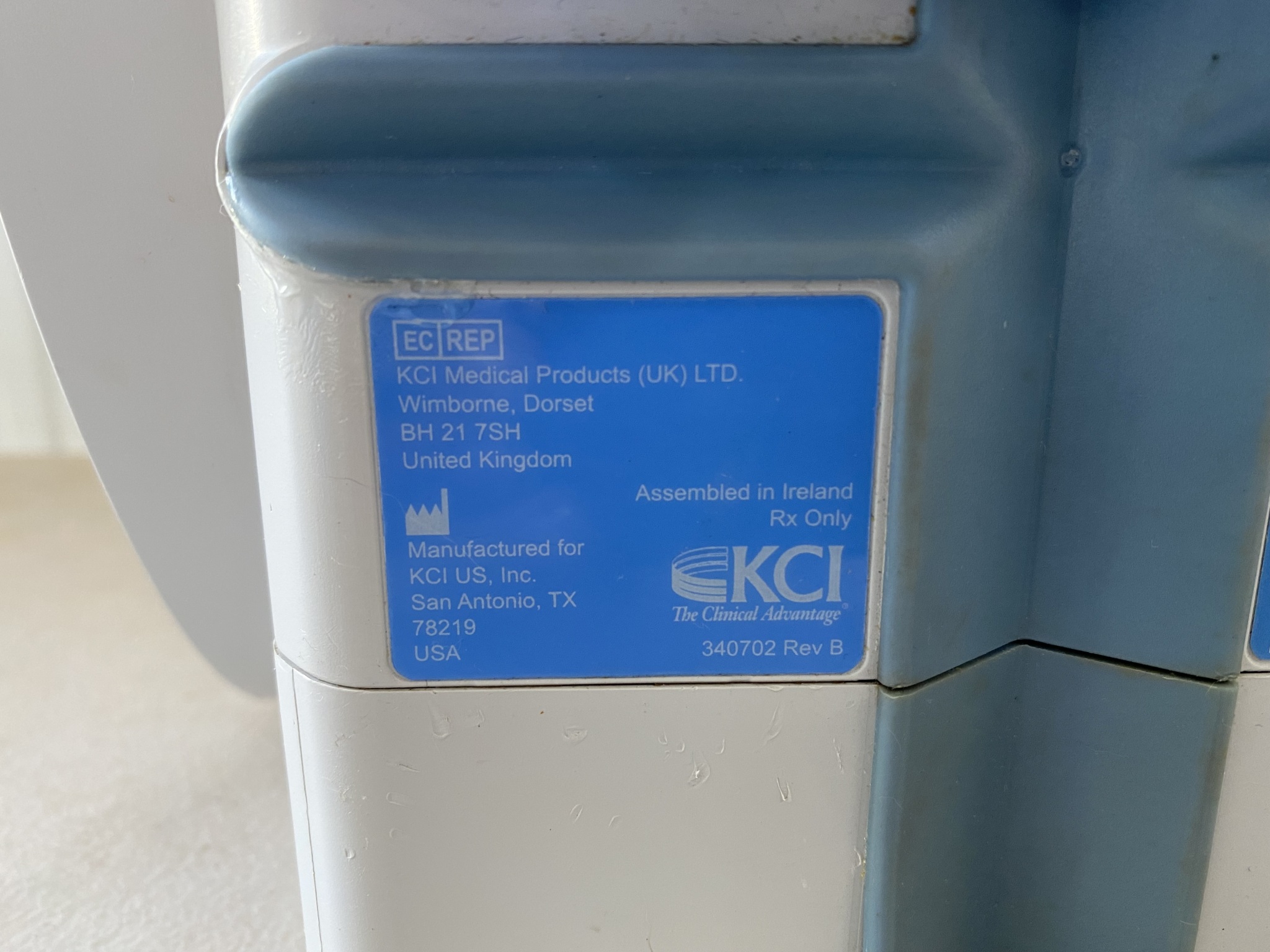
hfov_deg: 67.3
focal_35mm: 26
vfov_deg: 53.1
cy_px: 476
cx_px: 635
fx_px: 954
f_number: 1.8
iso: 125
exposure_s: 1/60
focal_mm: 4.25
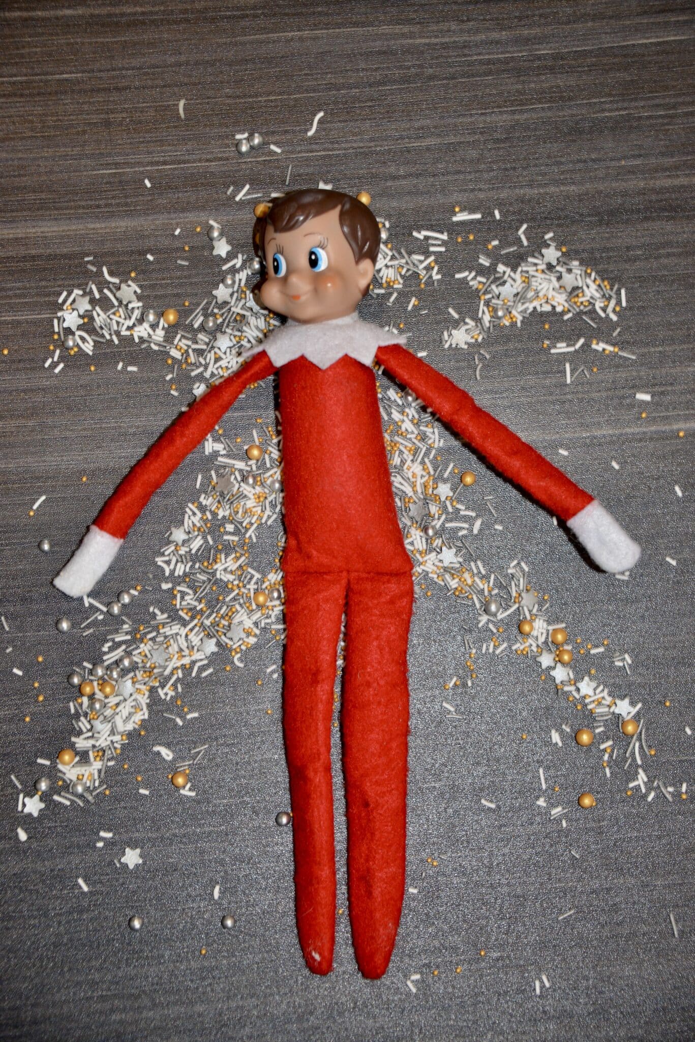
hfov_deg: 16.7
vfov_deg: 24.8
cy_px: 521
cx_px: 348
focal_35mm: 82
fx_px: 2372
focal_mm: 82
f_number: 5.3
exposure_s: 1/60
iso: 1250
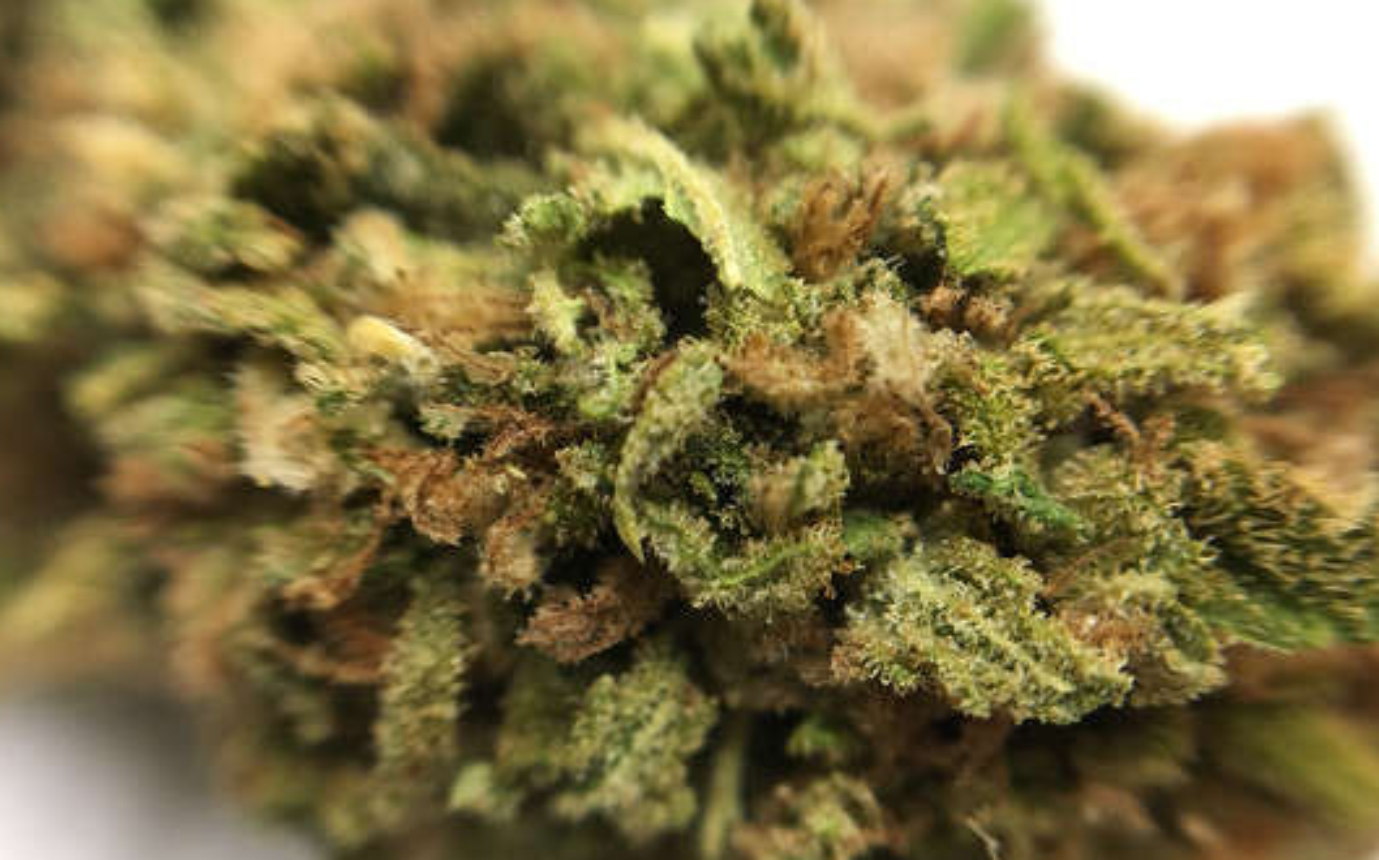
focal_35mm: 31
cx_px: 687
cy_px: 495
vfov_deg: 40.4
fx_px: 1164
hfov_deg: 61.3
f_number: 2.2
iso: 160
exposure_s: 1/30
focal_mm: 4.15
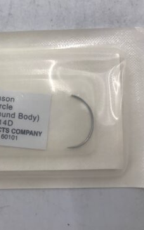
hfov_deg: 24.7
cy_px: 101
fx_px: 308
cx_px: -10
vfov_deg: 41.0
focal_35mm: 49
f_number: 1.8
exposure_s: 1/259
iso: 20
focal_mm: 3.99
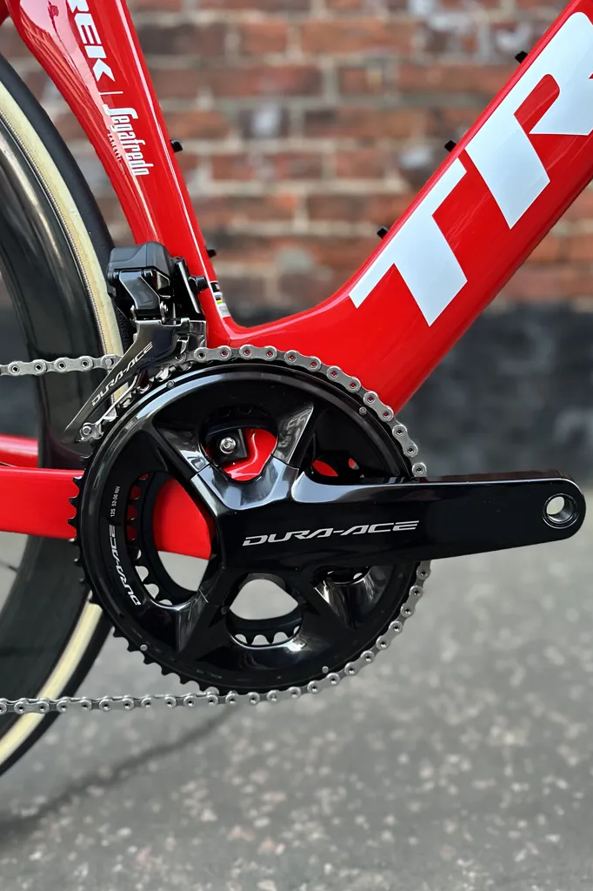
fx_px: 643
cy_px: 433
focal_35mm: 26
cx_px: 328
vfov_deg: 69.4
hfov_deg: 49.4
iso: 640
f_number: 1.78
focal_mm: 6.86
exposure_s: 1/60
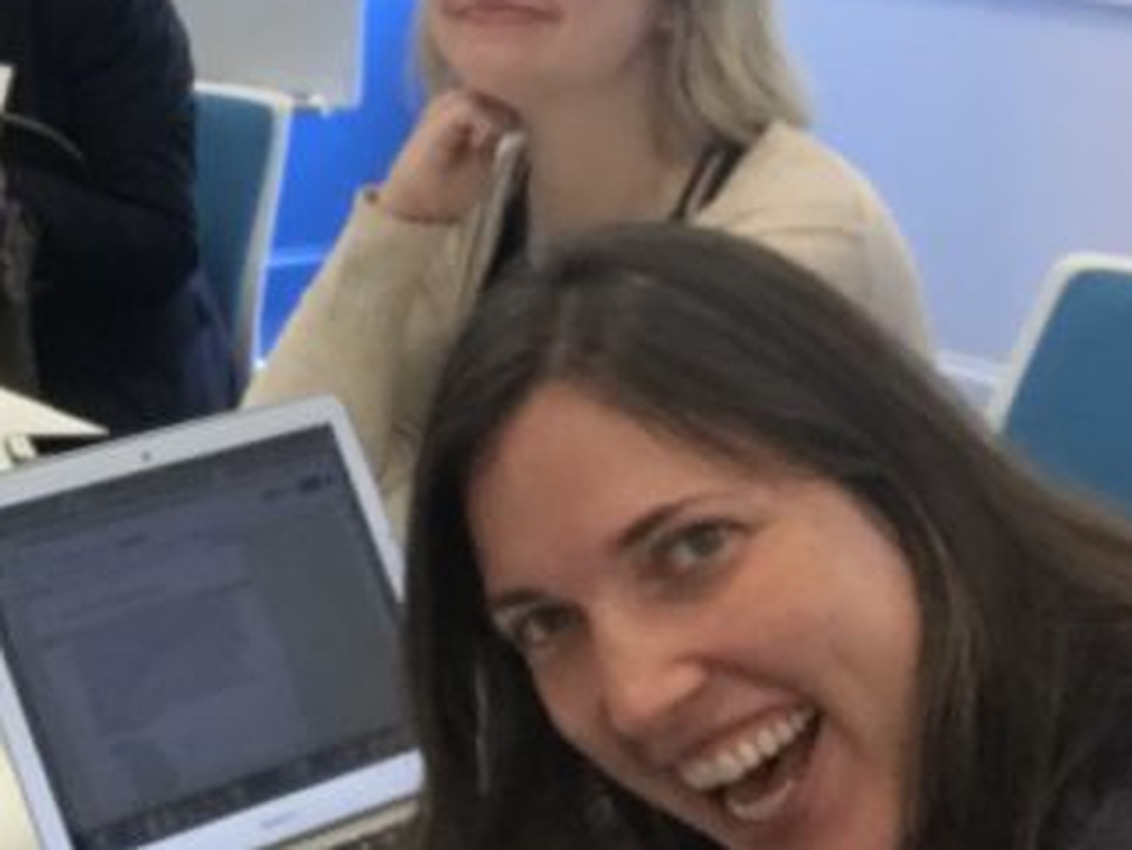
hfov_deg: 17.7
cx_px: -455
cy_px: 295
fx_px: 3337
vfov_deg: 14.5
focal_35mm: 102
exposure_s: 1/31
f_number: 2.2
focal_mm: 2.87
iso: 50
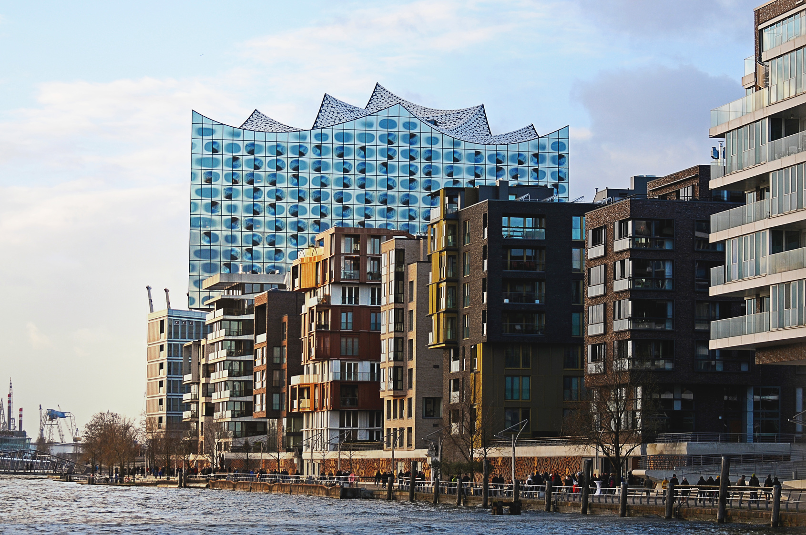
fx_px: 2348
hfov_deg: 19.5
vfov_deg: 13.0
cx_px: 403
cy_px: 268
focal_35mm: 105
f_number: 4.5
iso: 200
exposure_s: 1/320
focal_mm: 70
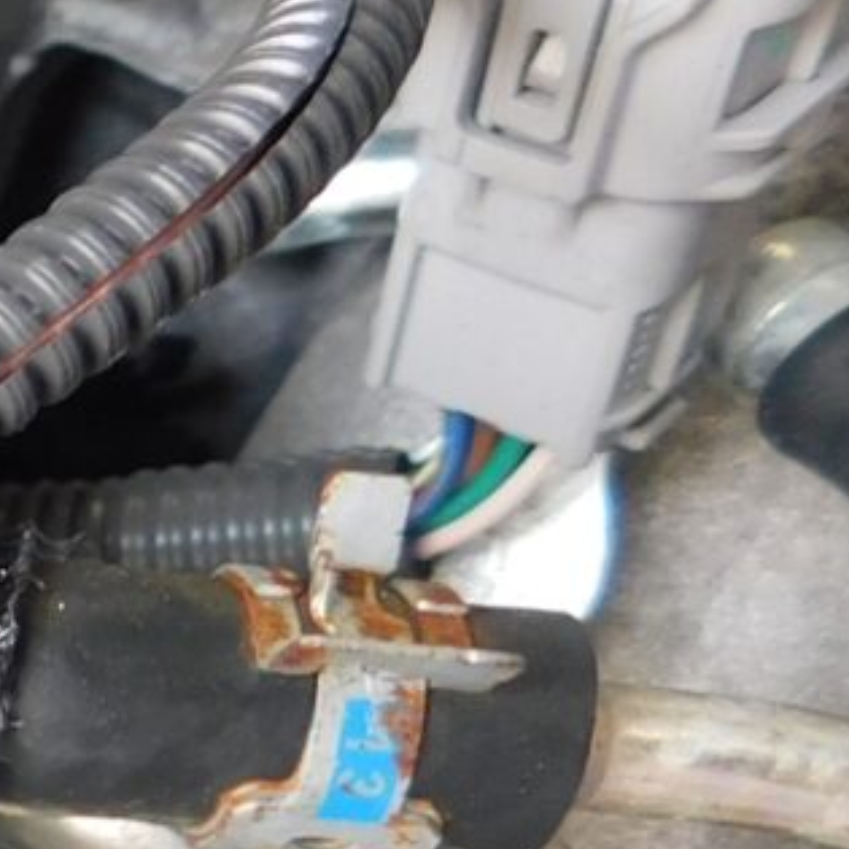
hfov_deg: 13.1
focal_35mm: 99
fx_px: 2747
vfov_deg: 17.0
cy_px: 949
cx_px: -1207
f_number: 3
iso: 160
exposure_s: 1/30
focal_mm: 4
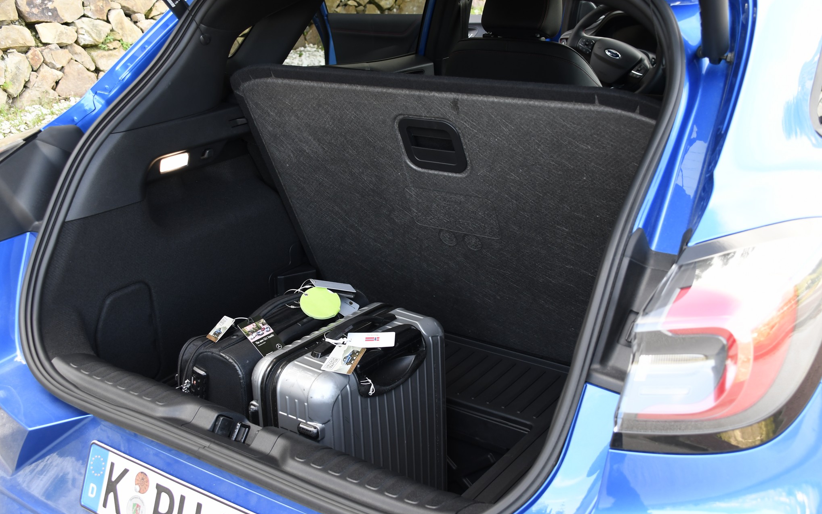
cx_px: 413
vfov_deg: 32.0
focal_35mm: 40
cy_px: 267
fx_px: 896
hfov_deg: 49.3
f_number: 5
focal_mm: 26
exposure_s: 1/100
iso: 500
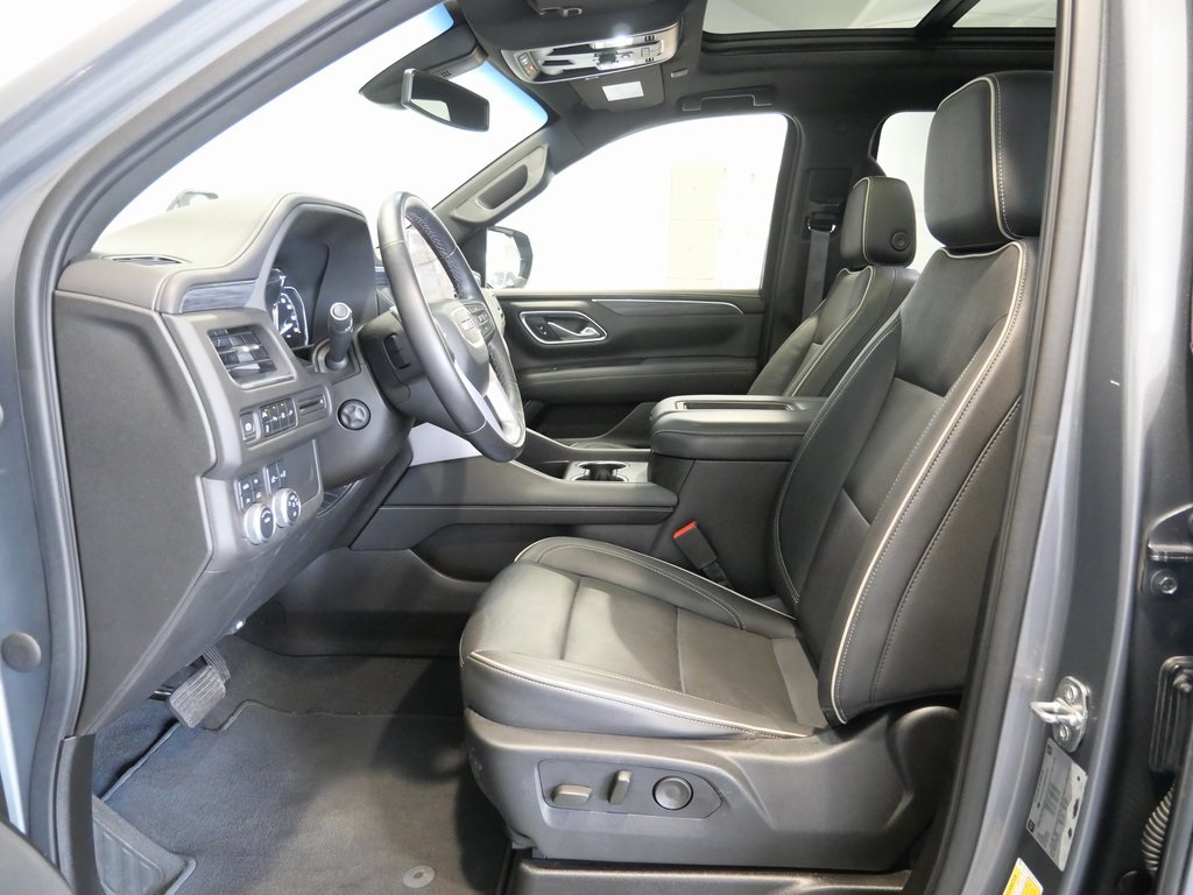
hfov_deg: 71.6
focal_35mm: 24
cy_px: 448
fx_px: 827
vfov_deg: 56.8
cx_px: 596
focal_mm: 12
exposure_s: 1/15
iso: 3200
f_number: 3.5
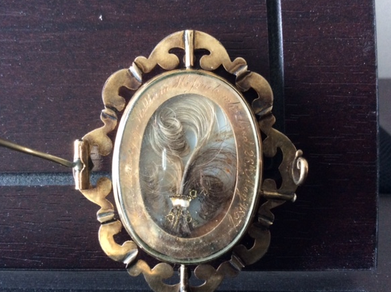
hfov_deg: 52.7
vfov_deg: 40.6
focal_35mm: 35
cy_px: 156
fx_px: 395
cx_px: 182
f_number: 2.4
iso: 250
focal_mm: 3.3
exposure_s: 1/24
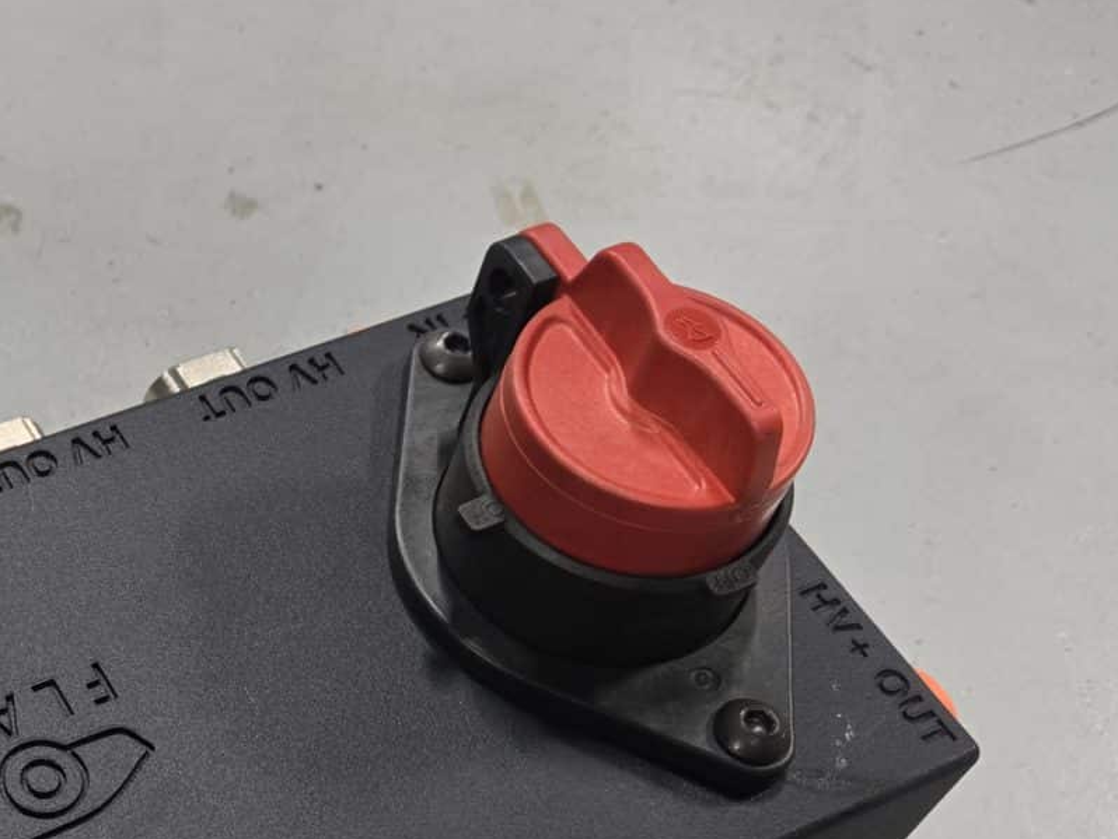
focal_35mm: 59
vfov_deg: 24.1
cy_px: 758
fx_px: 1906
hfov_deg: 30.6
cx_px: 34
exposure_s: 1/120
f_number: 1.8
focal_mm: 5.4
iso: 160
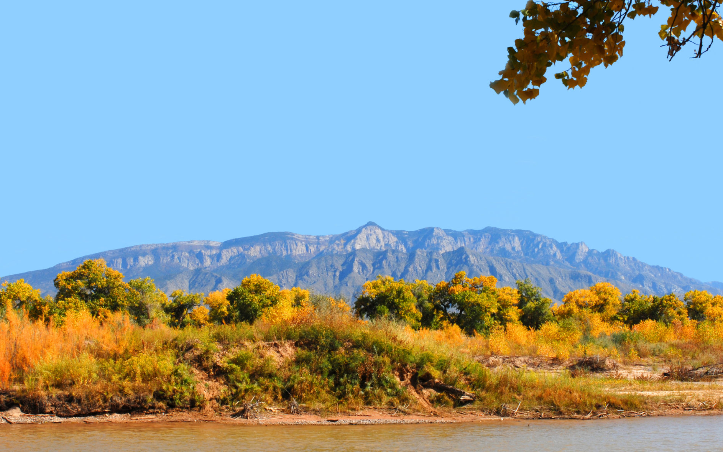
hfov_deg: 38.2
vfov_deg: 24.4
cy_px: 225
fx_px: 1044
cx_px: 358
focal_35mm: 53
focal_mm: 34
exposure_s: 1/125
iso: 100
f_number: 18
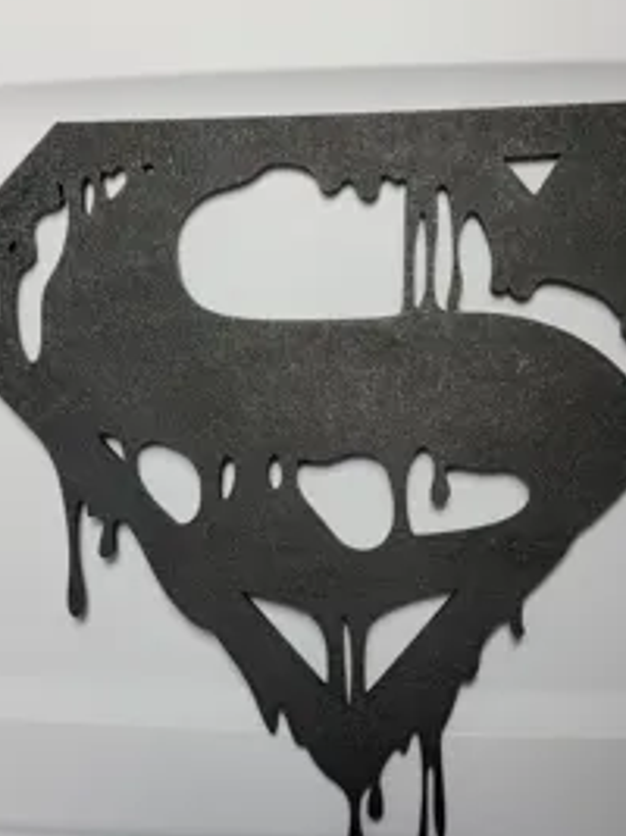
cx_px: 360
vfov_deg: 47.4
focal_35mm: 39
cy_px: 526
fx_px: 941
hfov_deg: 36.7
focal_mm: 5.4
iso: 50
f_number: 1.8
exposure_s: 1/120
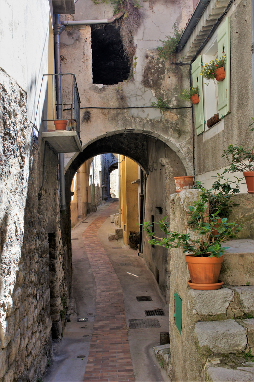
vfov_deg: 55.1
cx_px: 127
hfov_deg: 38.3
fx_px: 365
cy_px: 191
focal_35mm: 34
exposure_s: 1/100
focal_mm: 23
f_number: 6.3
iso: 200
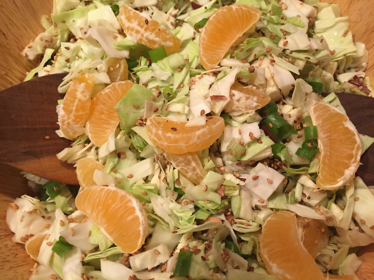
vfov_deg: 48.2
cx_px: 187
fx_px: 313
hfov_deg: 61.7
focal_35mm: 29
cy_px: 140
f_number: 2.2
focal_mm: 4.15
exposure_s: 1/30
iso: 160
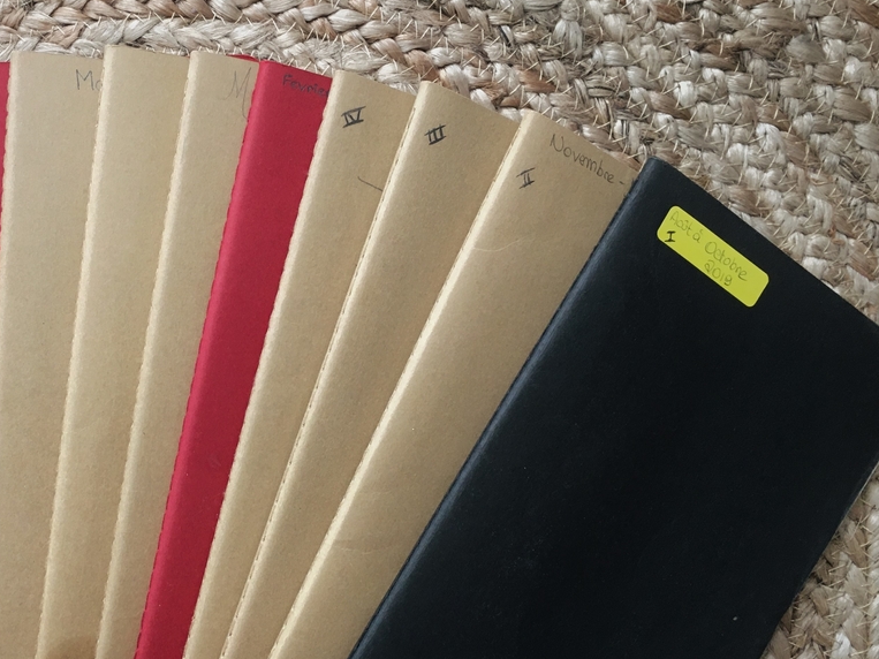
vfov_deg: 31.5
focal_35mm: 46
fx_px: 1168
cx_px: 200
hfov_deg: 39.9
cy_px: 381
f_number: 2.2
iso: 40
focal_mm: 4.15
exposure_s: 1/30
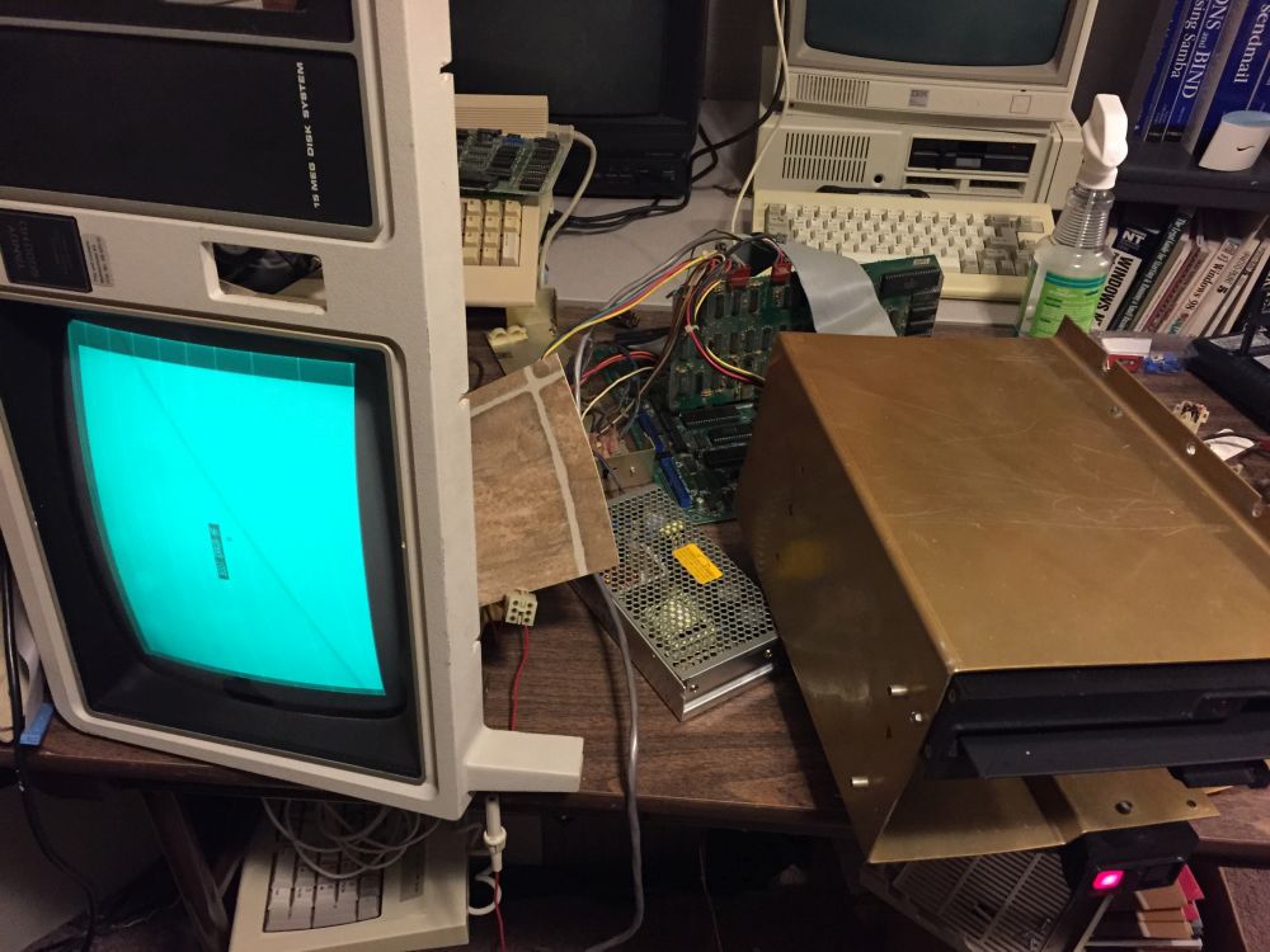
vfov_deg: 48.2
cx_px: 635
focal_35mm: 29
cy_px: 476
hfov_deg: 61.7
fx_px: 1064
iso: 250
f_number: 2.2
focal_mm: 4.15
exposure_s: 1/15
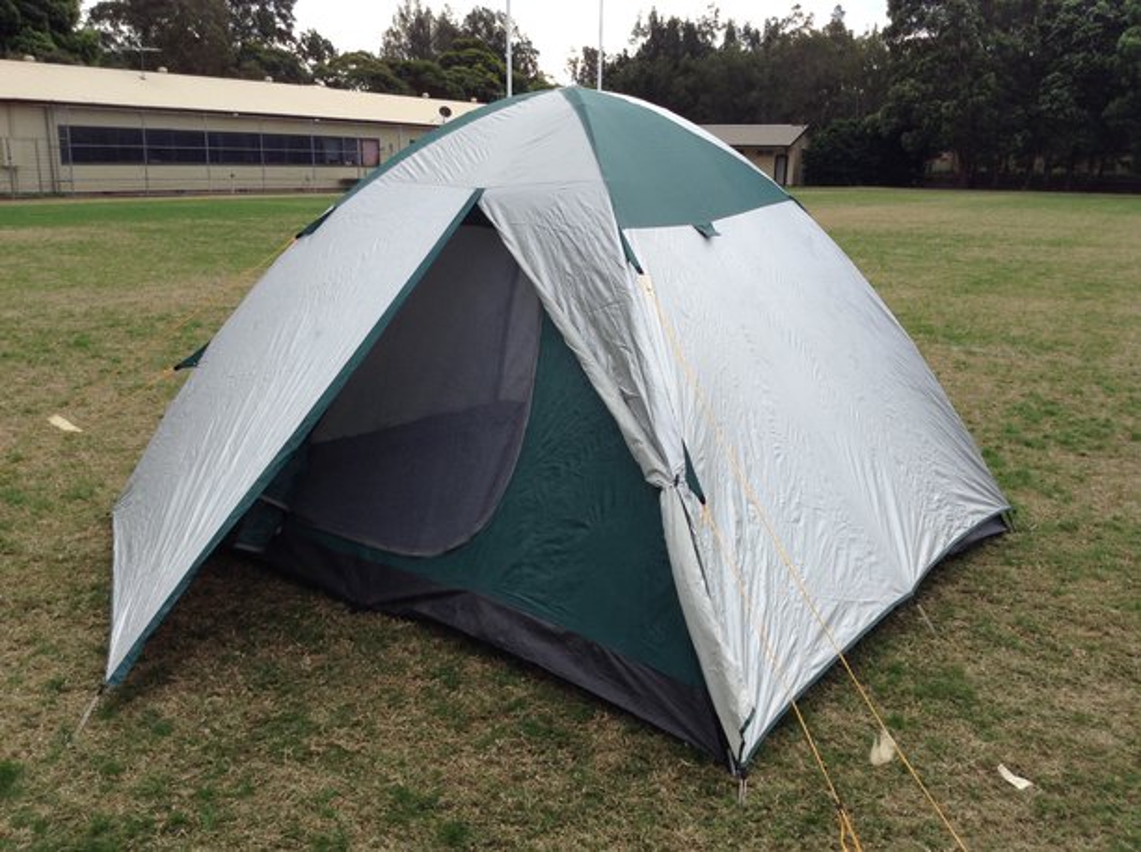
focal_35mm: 33
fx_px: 1086
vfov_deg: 42.9
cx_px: 570
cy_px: 426
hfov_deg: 55.4
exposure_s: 1/666
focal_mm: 3.3
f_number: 2.4
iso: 25
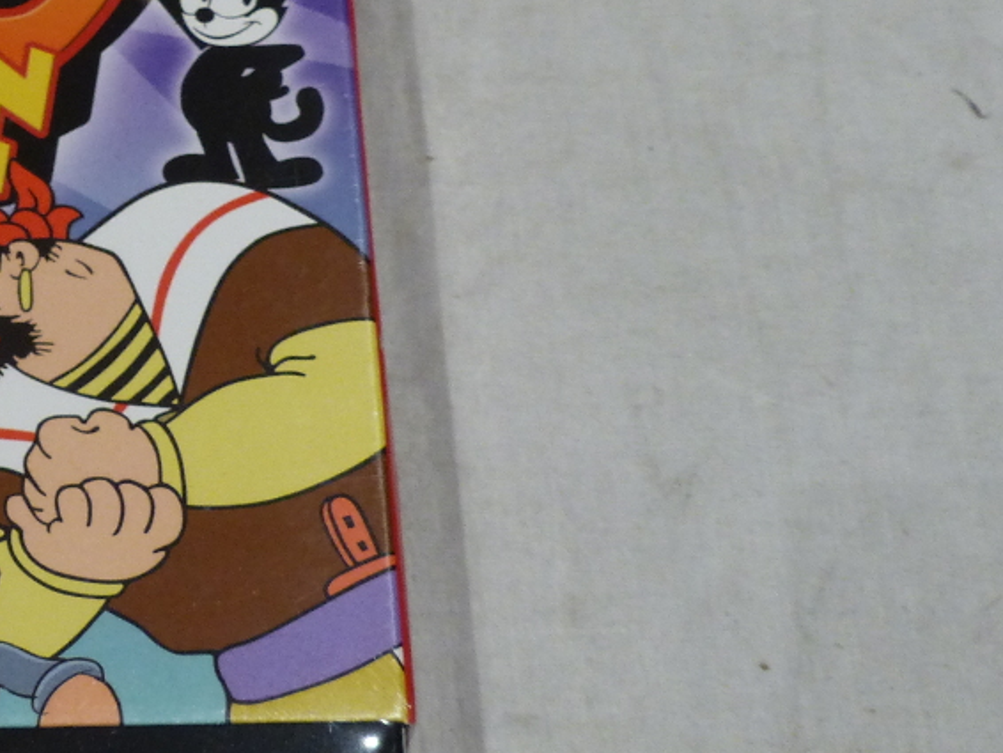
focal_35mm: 113
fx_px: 3276
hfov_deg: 16.8
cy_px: 287
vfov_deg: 13.1
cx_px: -128
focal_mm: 9.1
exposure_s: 1/60
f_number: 2.8
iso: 250
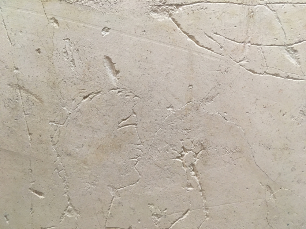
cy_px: 114
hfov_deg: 61.7
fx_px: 256
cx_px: 153
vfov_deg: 48.2
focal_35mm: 29
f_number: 2.2
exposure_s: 1/33
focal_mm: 4.2
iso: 160
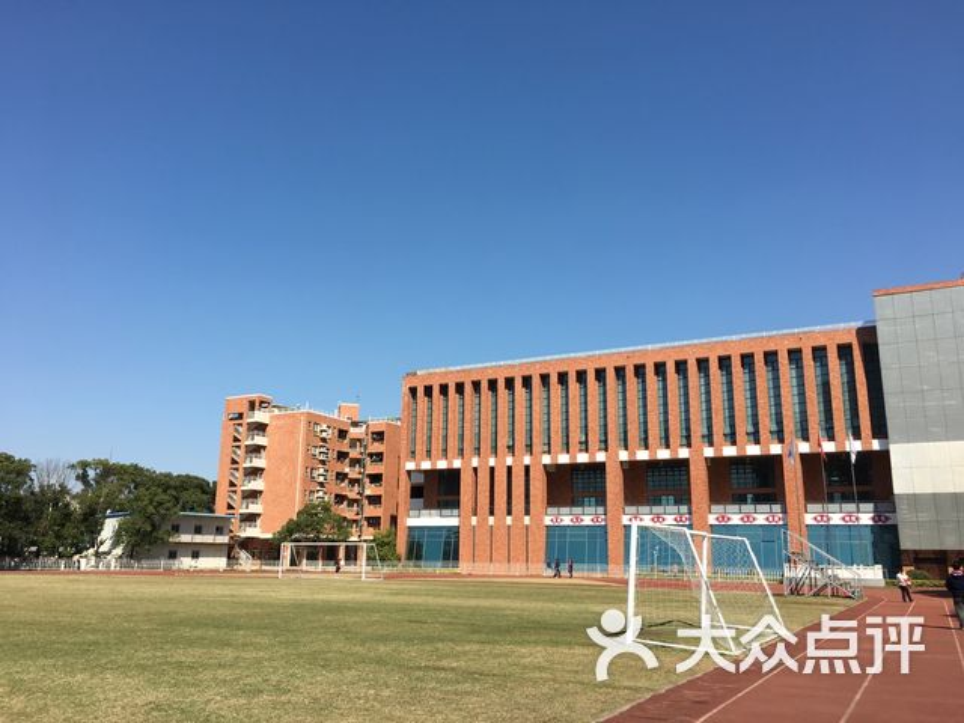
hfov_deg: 61.7
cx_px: 482
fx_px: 808
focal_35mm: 29
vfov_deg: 48.2
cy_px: 362
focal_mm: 4.15
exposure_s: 1/1832
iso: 25
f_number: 2.2
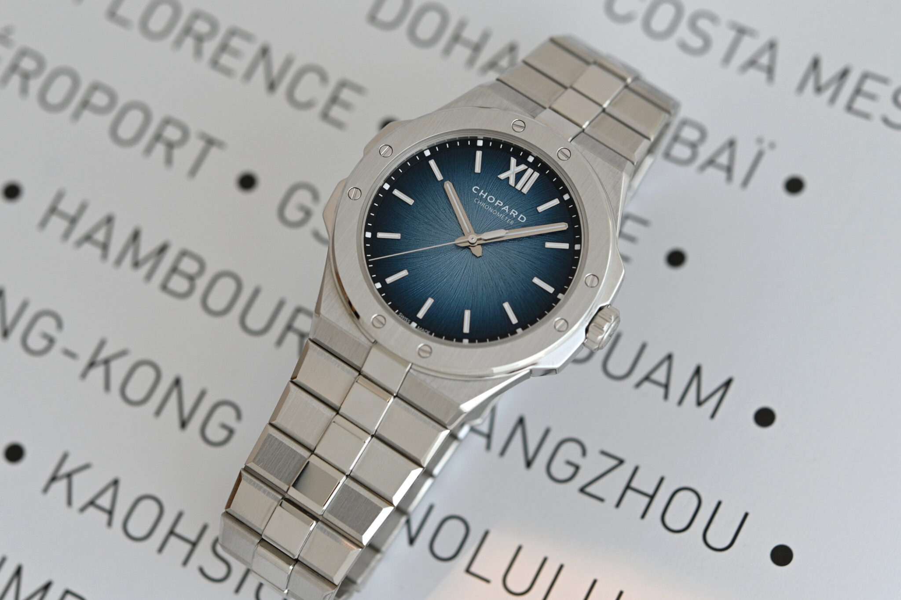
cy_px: 300
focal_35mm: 60
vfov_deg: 22.6
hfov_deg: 33.4
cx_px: 450
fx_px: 1501
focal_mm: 60
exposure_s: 1/160
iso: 400
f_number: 5.6
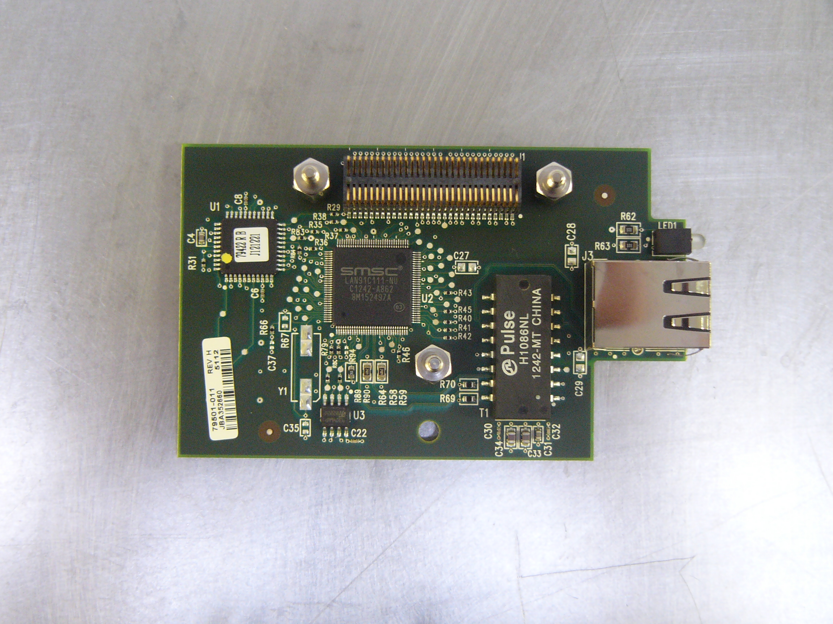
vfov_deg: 20.7
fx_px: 1709
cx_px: 416
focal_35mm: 71
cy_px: 312
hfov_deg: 27.4
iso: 200
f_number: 2.8
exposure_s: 1/25
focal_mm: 11.9
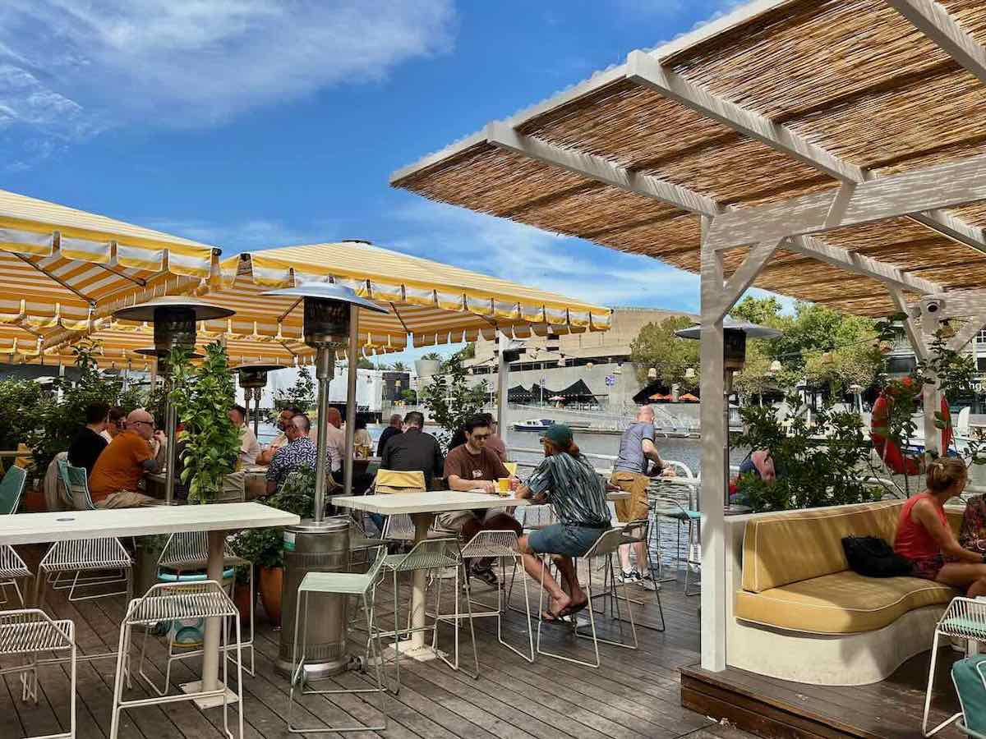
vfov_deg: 53.1
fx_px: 741
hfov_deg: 67.3
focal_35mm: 26
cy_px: 370
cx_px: 493
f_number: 1.5
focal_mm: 5.7
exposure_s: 1/2353
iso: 50
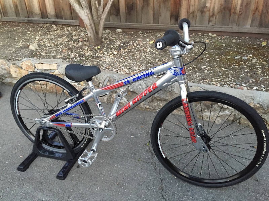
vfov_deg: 48.2
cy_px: 100
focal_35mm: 29
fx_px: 225
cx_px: 134
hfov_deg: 61.7
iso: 250
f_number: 2.2
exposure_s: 1/20
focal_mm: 4.15
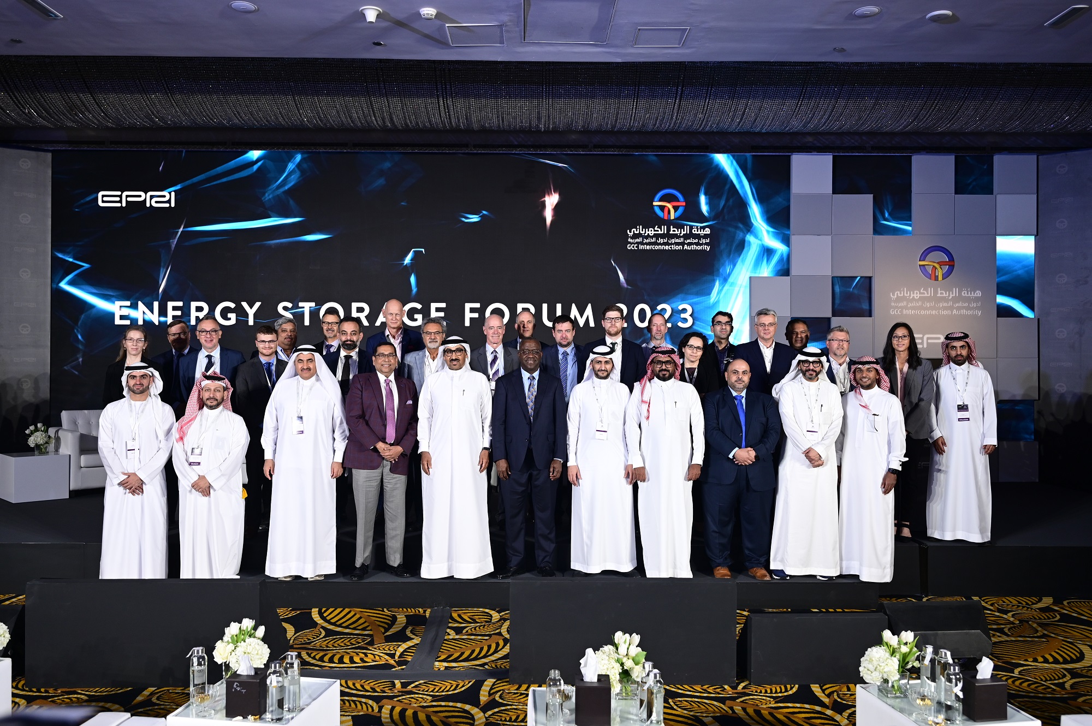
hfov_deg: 63.7
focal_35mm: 29
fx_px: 879
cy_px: 363
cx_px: 546
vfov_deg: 44.9
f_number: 4
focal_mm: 29
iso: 500
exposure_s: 1/100
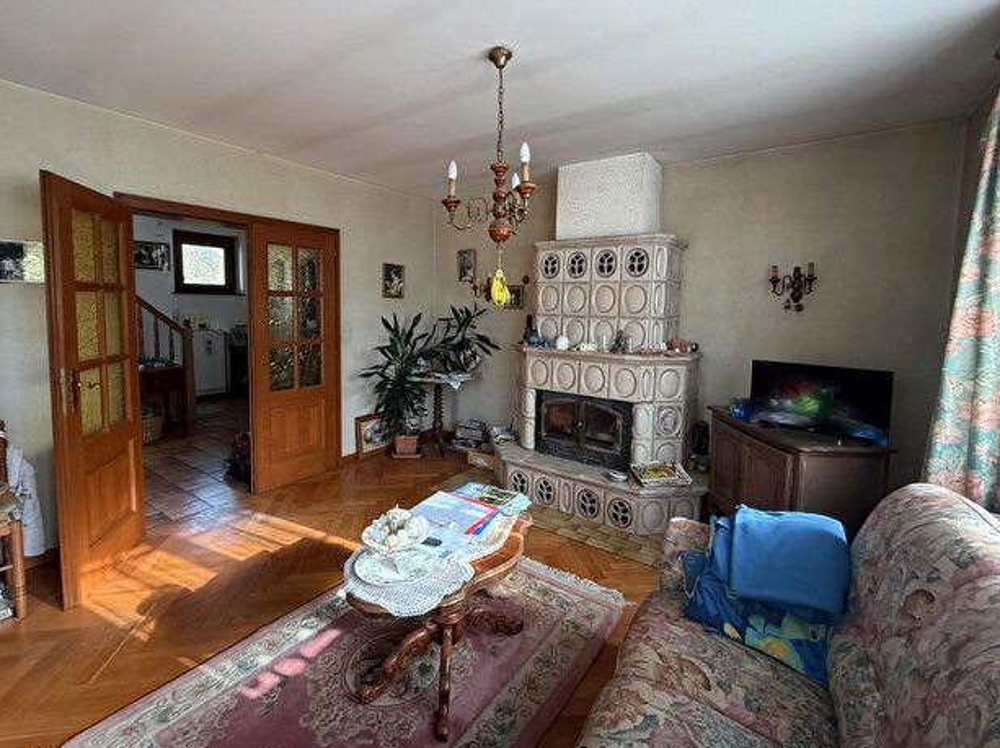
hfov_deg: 94.5
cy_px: 338
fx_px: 462
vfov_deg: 77.8
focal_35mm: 16
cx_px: 478
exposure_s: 1/99
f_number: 2.2
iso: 250
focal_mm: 2.22
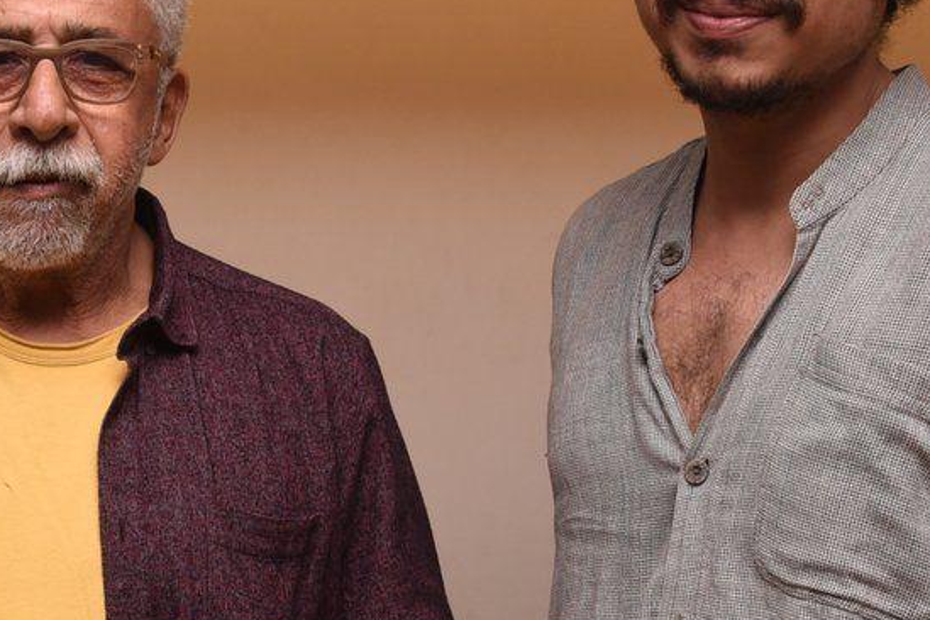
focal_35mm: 70
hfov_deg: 27.4
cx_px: 34
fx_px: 1808
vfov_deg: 19.4
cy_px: 431
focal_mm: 24
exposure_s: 1/200
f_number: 5.6
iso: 1000
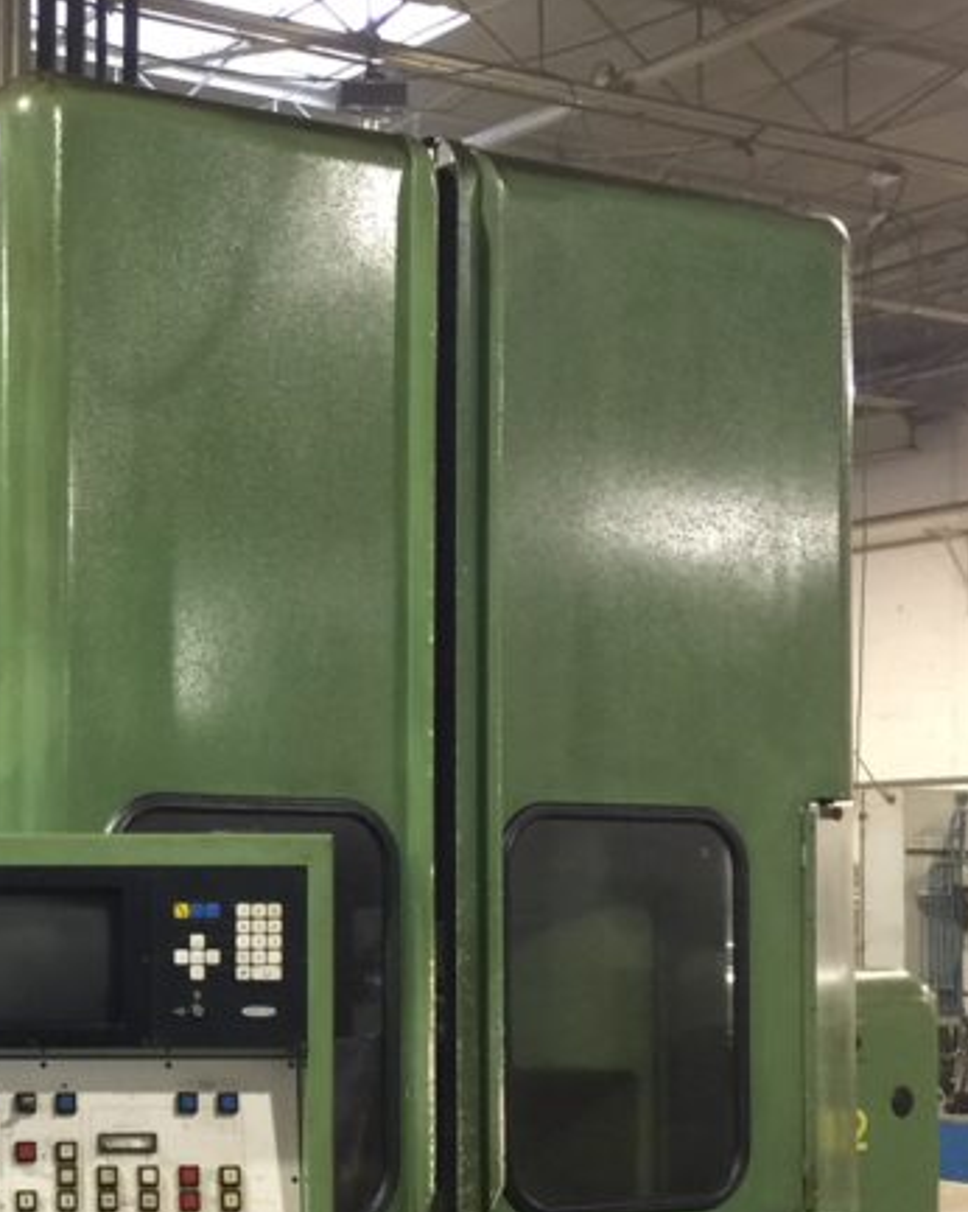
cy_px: 918
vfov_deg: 27.9
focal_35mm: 67
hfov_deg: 21.8
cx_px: -45
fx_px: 2401
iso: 80
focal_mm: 4.15
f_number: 2.2
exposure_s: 1/15
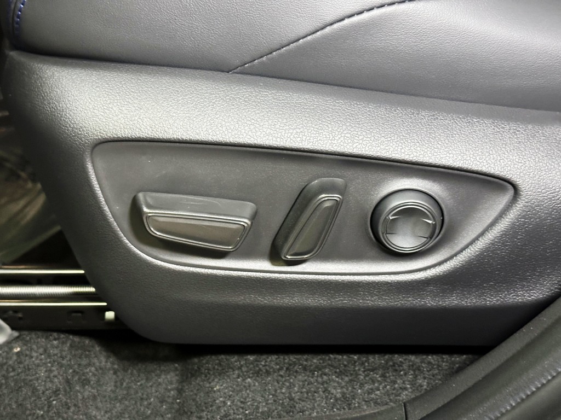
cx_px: 280
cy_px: 210
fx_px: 778
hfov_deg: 39.7
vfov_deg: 30.3
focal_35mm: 48
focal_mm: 6.86
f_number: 1.78
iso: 640
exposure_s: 1/30
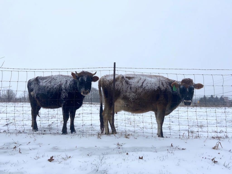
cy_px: 87
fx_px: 174
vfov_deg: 53.1
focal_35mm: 26
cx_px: 116
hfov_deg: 67.3
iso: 32
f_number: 1.8
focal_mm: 4.25
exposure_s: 1/369
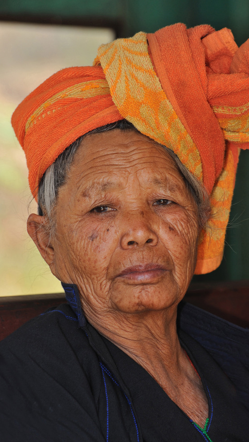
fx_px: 2101
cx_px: 145
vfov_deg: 12.0
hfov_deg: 6.8
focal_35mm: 179
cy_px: 221
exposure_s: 1/60
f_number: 8
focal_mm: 170
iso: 250
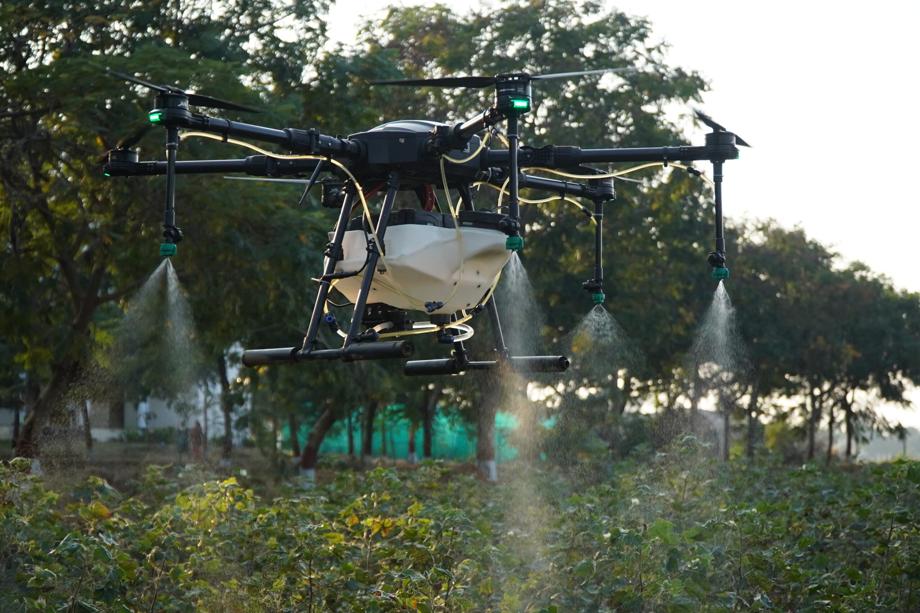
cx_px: 460
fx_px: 1635
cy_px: 306
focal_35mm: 64
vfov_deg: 21.2
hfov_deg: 31.4
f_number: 4
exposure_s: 1/3200
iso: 1600
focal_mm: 43
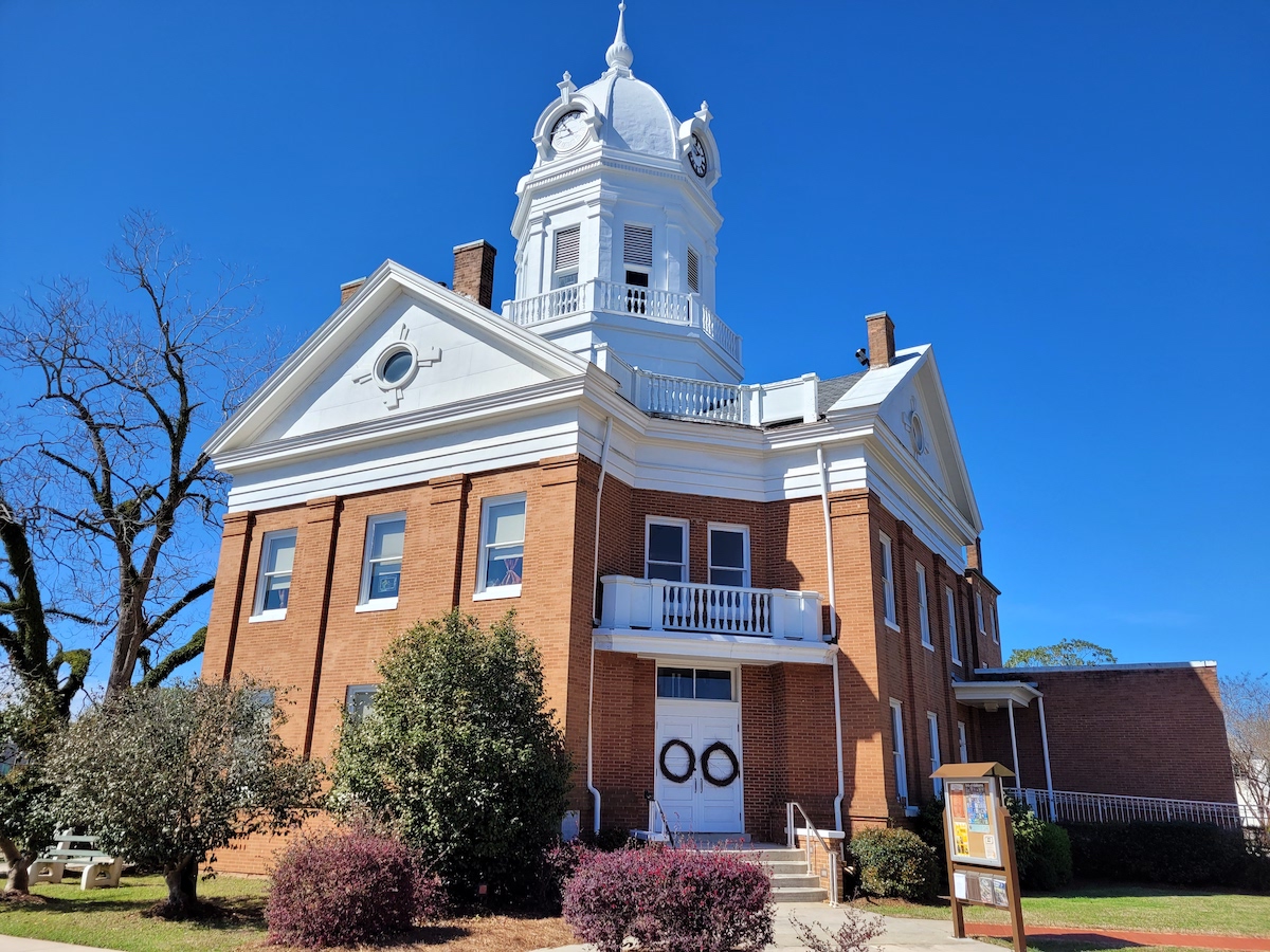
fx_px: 954
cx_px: 635
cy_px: 476
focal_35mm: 26
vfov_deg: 53.1
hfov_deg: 67.3
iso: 40
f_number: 1.8
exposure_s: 1/2371
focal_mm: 5.4
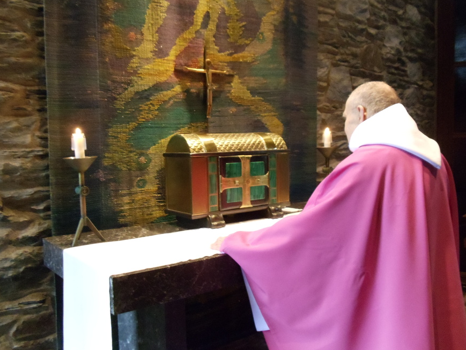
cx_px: 218
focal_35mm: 48
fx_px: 646
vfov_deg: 30.3
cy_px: 166
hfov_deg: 39.6
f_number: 3.5
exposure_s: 1/13
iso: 800
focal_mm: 6
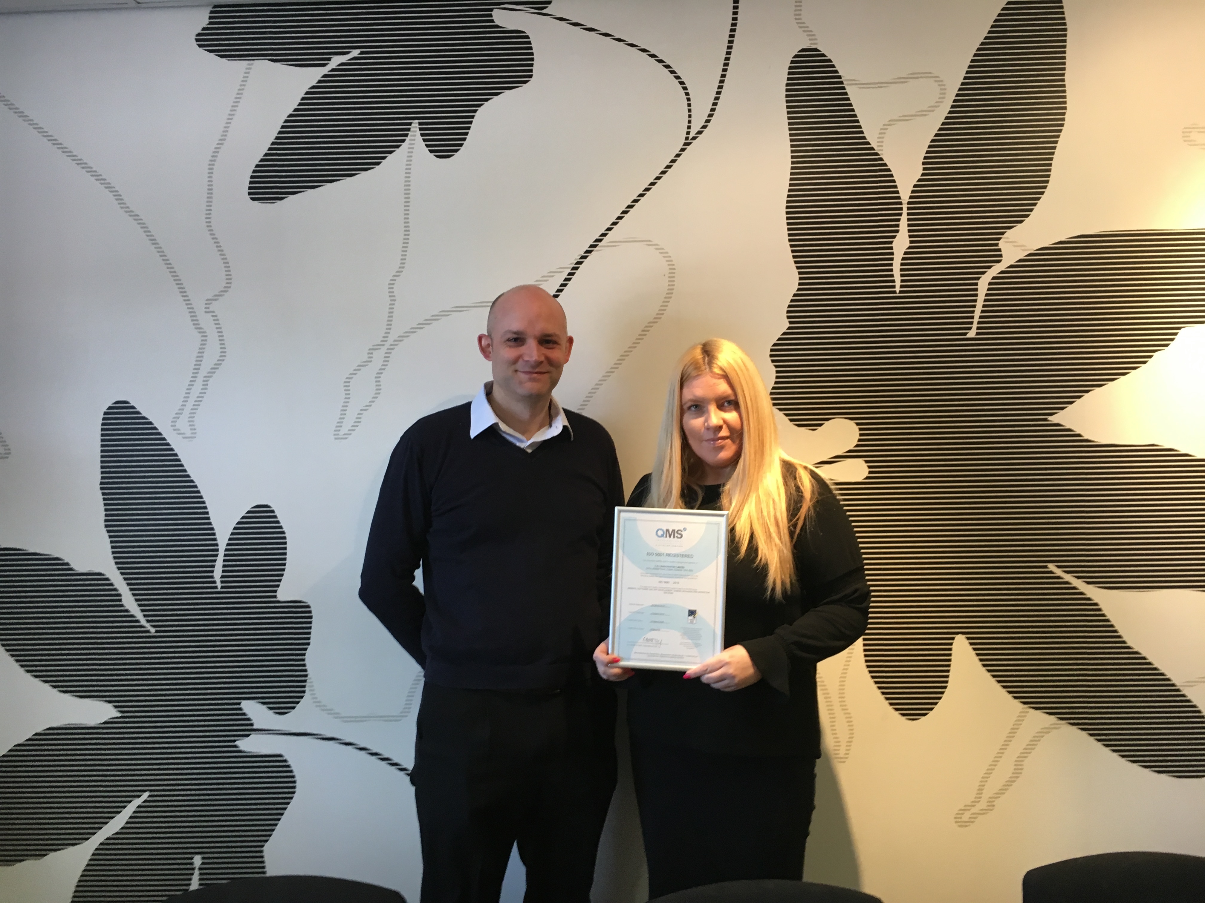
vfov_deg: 48.2
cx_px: 602
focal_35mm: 29
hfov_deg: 61.7
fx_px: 1010
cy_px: 452
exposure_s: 1/33
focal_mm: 4.15
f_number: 2.2
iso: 100
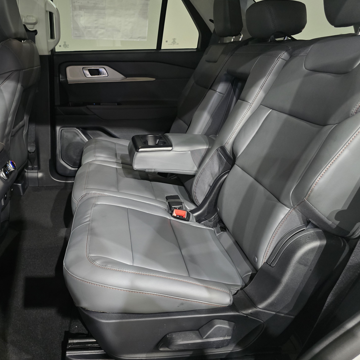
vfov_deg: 57.3
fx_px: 329
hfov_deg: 56.0
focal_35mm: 28
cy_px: 175
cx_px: 118
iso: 1600
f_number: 1.7
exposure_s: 1/60
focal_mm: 6.3
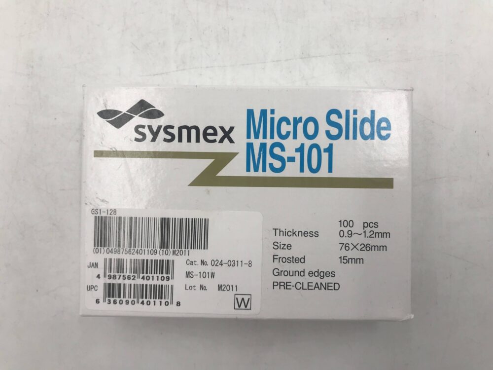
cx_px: 246
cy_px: 185
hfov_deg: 63.4
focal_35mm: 28
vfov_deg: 49.7
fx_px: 399
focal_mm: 3.99
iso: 20
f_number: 1.8
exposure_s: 1/204
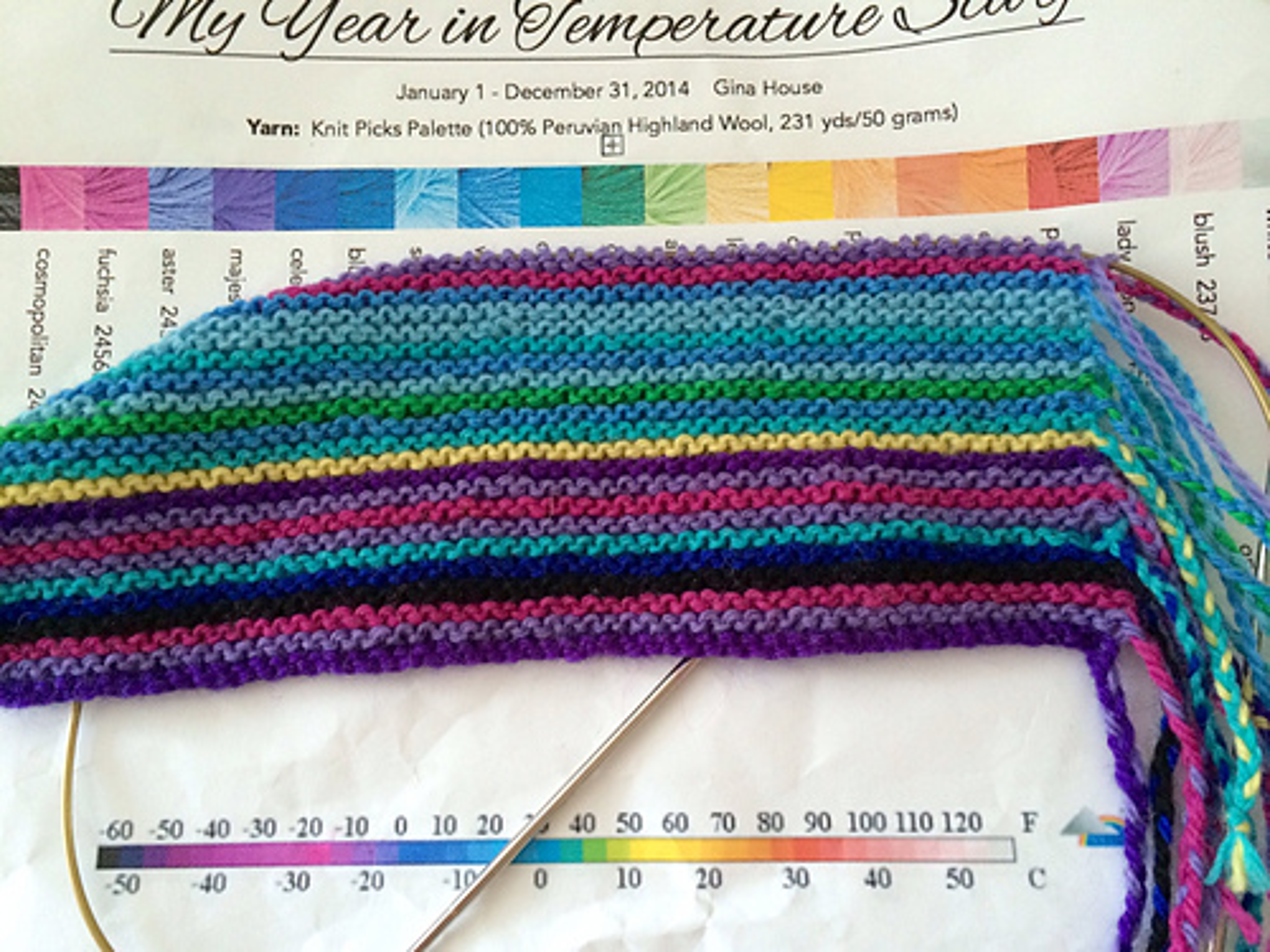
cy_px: 476
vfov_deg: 46.8
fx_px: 1101
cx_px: 635
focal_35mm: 30
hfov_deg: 60.0
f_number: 2.2
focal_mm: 4.12
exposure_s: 1/30
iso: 250
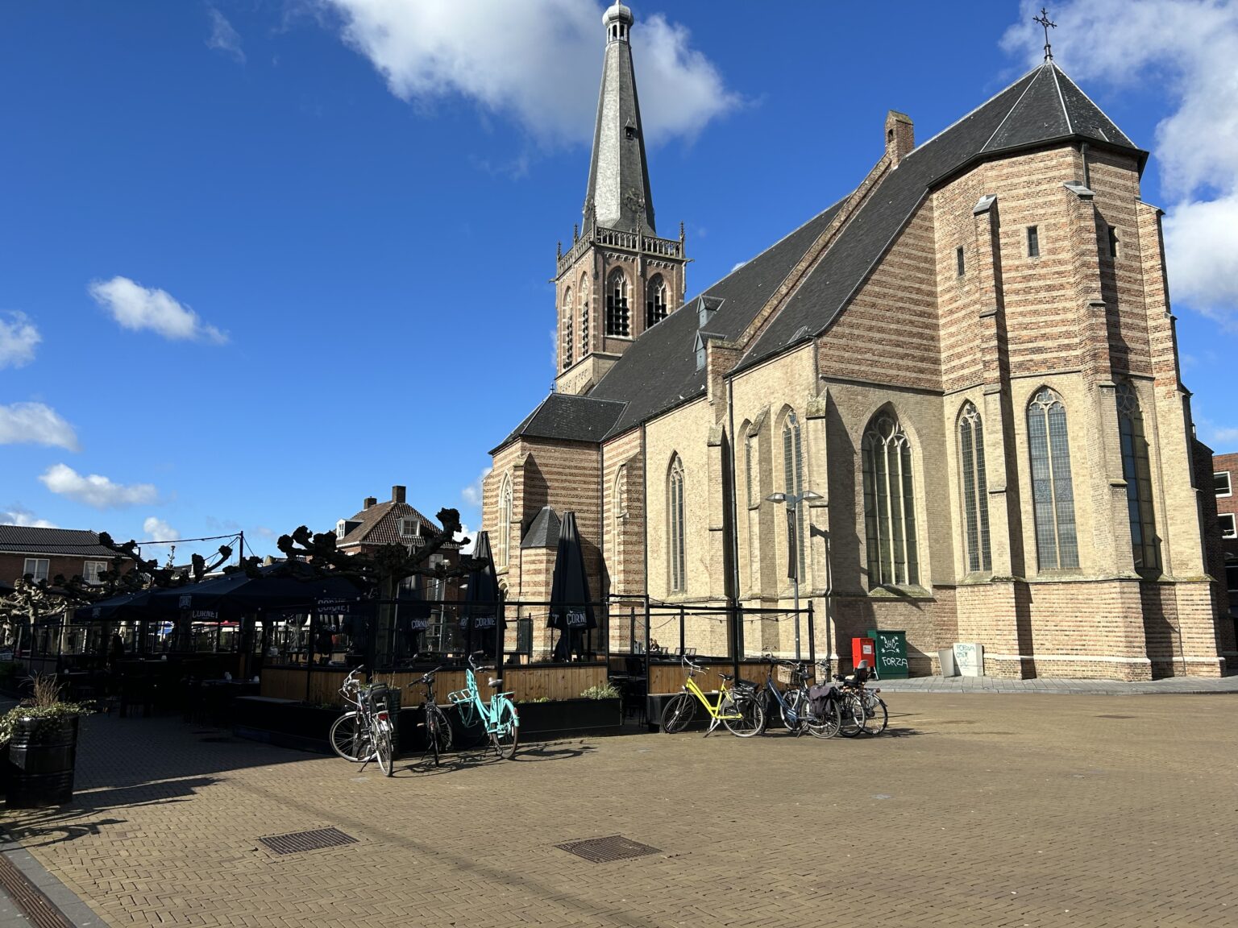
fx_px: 930
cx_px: 619
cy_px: 464
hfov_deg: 67.3
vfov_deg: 53.1
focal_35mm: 26
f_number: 1.5
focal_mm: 5.7
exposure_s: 1/4274
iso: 50
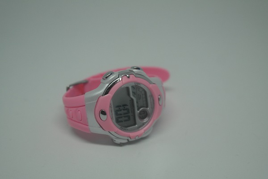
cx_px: 134
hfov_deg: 37.5
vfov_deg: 25.5
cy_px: 90
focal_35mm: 53
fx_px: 395
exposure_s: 1/125
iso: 400
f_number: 4.5
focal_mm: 35
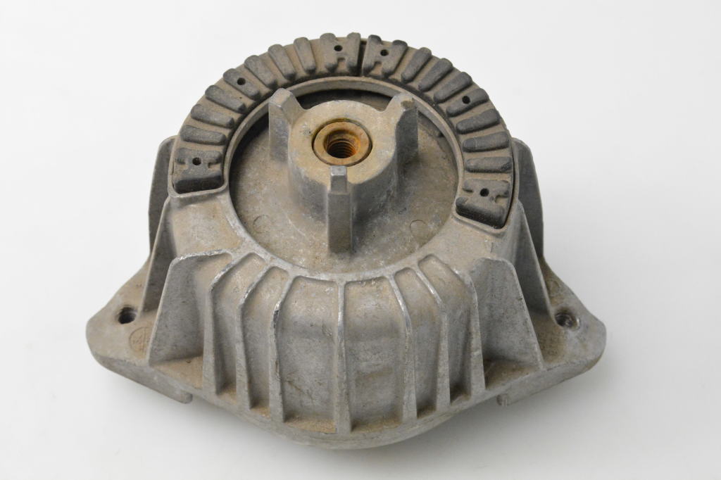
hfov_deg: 29.9
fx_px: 1351
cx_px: 360
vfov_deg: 20.1
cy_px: 240
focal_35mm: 68
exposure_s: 1/320
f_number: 9
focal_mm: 45
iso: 6400
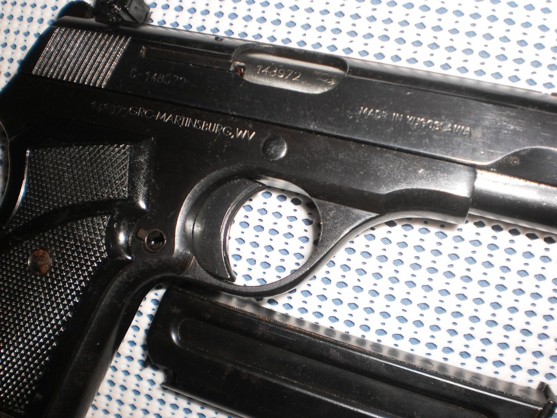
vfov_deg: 39.7
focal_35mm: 36
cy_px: 209
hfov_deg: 51.4
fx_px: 579
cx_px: 278
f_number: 3.1
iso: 125
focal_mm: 6.3
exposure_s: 1/30
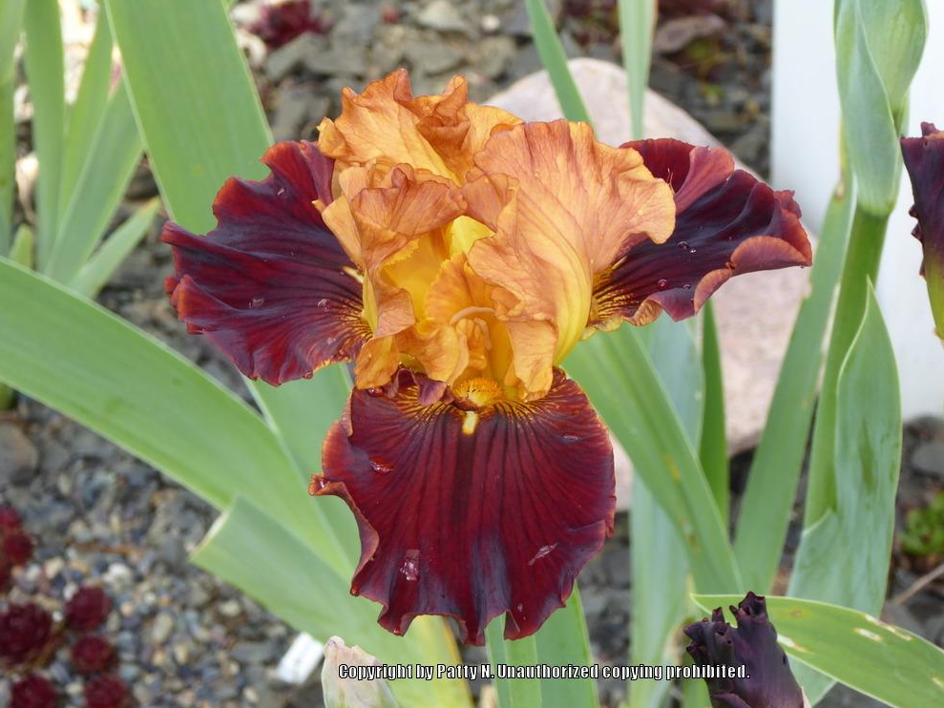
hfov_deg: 11.0
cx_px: 472
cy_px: 353
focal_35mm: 179
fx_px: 4882
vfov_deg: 8.3
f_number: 5.5
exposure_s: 1/80
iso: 125
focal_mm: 28.7
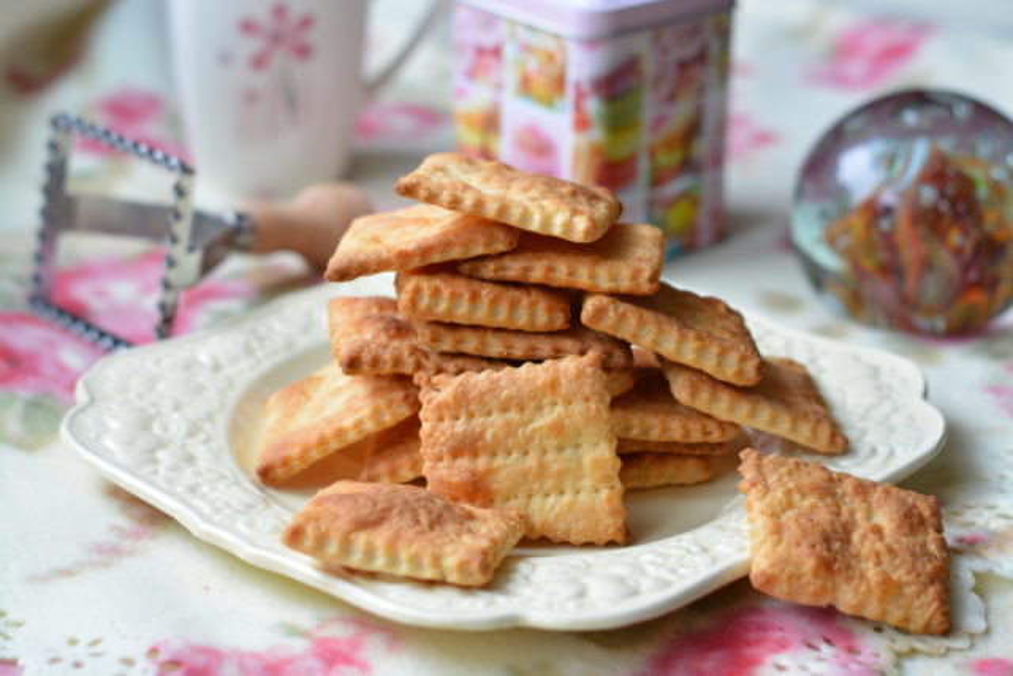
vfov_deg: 18.2
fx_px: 2111
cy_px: 338
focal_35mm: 75
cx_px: 506
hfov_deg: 27.0
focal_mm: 50
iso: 800
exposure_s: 1/60
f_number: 4
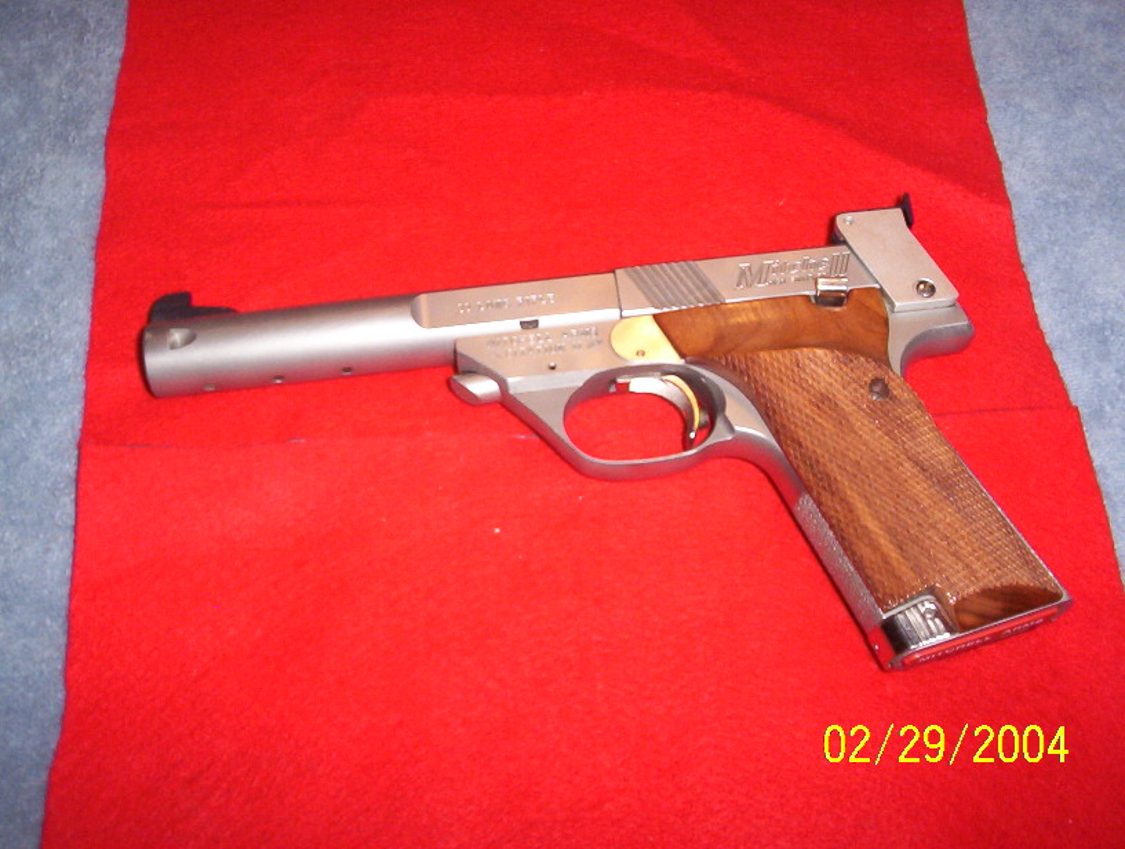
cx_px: 562
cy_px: 424
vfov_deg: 37.0
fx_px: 1270
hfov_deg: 47.8
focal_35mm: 39
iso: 140
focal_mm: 6
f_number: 4.5
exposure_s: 1/30
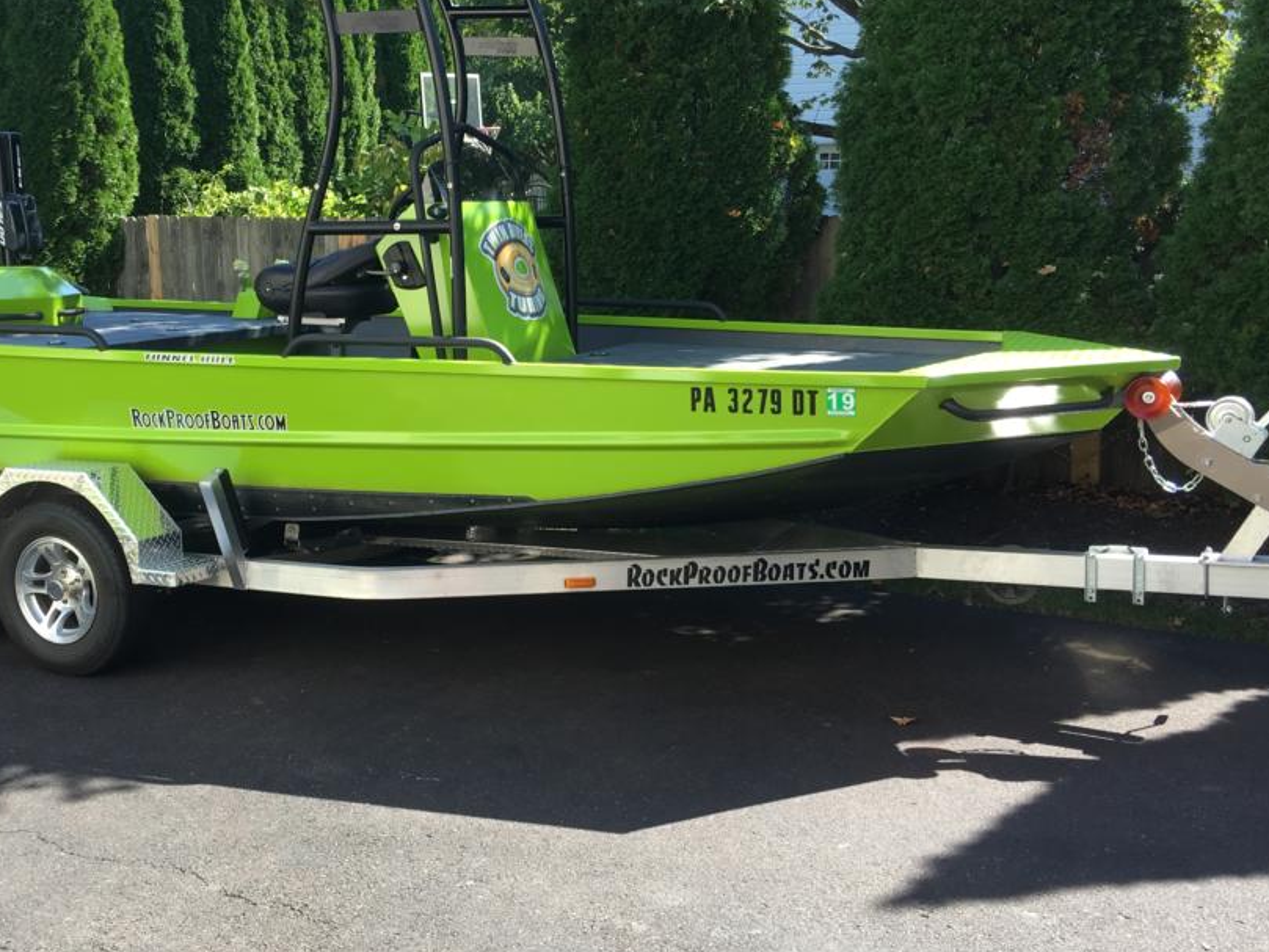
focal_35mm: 43
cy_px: 471
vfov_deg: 33.6
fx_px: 1577
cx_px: 452
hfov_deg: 43.4
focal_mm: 4.15
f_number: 2.2
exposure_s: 1/218
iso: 25
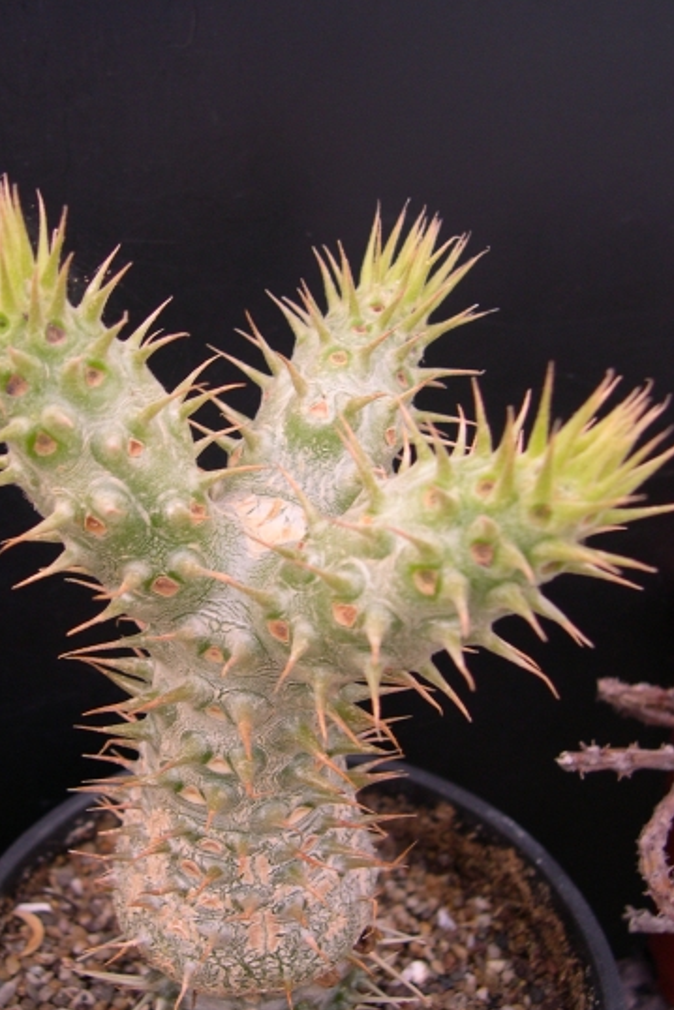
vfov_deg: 41.9
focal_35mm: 47
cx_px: 261
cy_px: 516
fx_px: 1319
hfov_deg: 28.6
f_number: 2.8
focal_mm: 8
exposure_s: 1/73.5
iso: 100
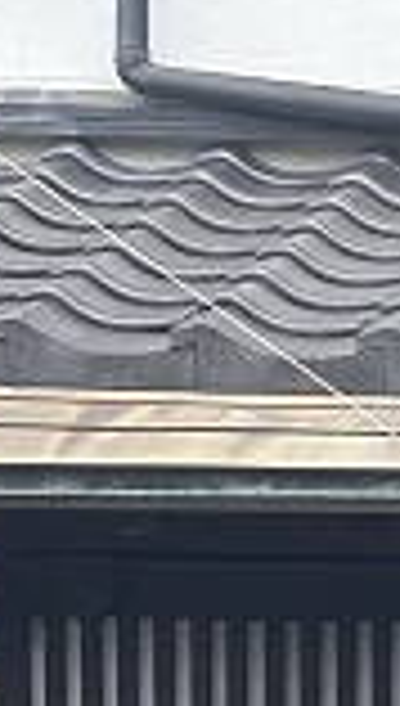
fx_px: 4668
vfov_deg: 8.4
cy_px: 1196
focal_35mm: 249
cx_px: 1258
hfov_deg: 4.7
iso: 64
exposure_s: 1/508
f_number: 1.8
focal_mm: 6.9
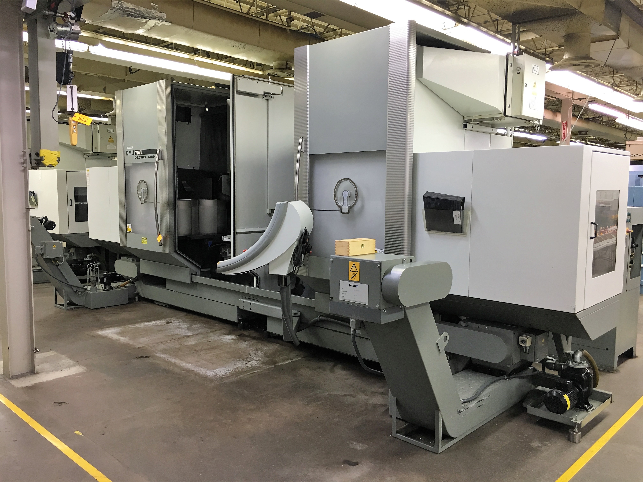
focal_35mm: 29
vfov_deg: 48.2
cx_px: 322
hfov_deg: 61.7
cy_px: 241
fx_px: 539
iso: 80
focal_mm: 4.15
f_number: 2.2
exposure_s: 1/30
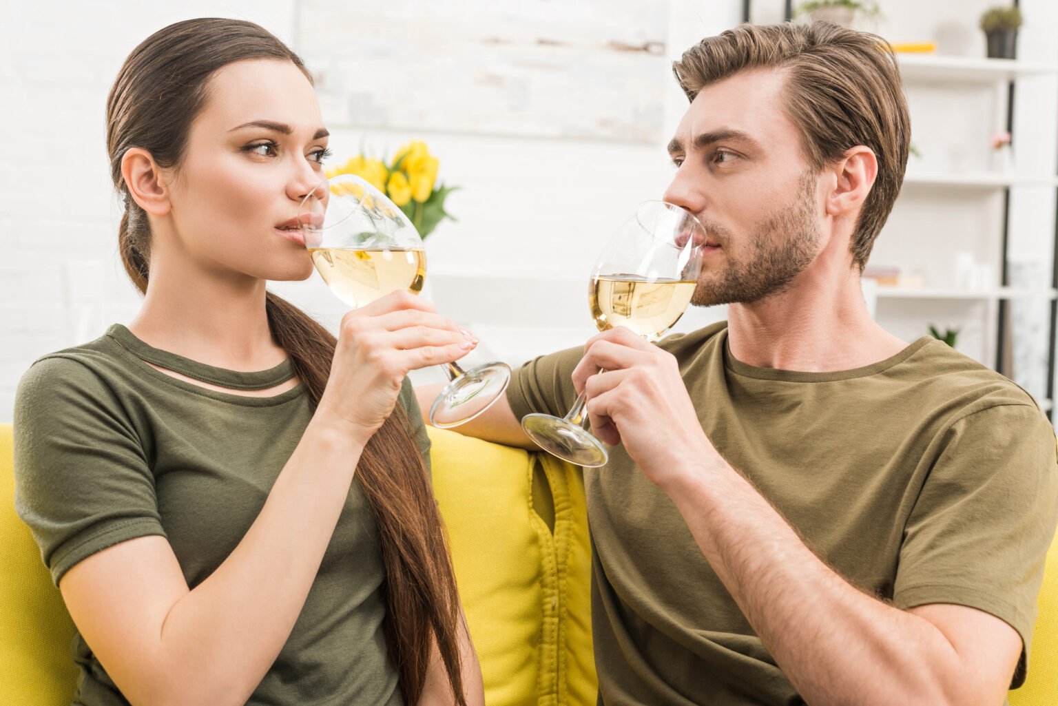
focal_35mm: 50
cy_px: 353
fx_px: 1470
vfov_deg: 27.0
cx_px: 529
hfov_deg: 39.6
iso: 250
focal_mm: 50
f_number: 5
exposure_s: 1/200
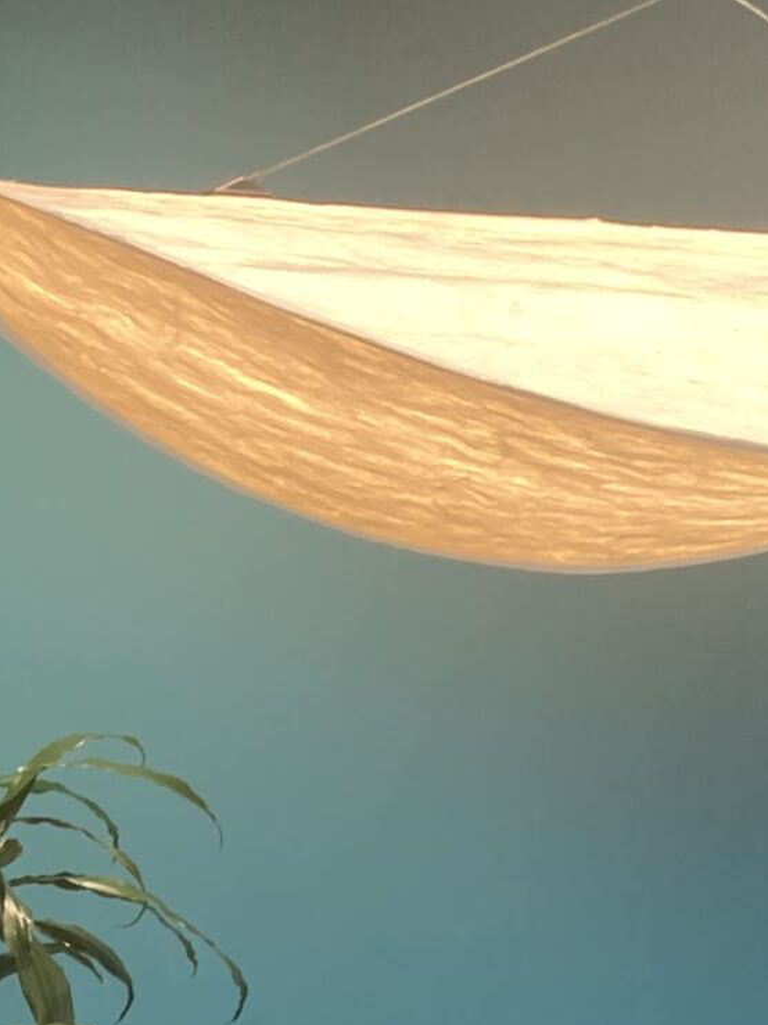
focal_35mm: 97
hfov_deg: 14.7
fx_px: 2870
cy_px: 1441
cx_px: 952
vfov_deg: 18.4
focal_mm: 3.99
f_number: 1.8
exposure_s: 1/50
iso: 50
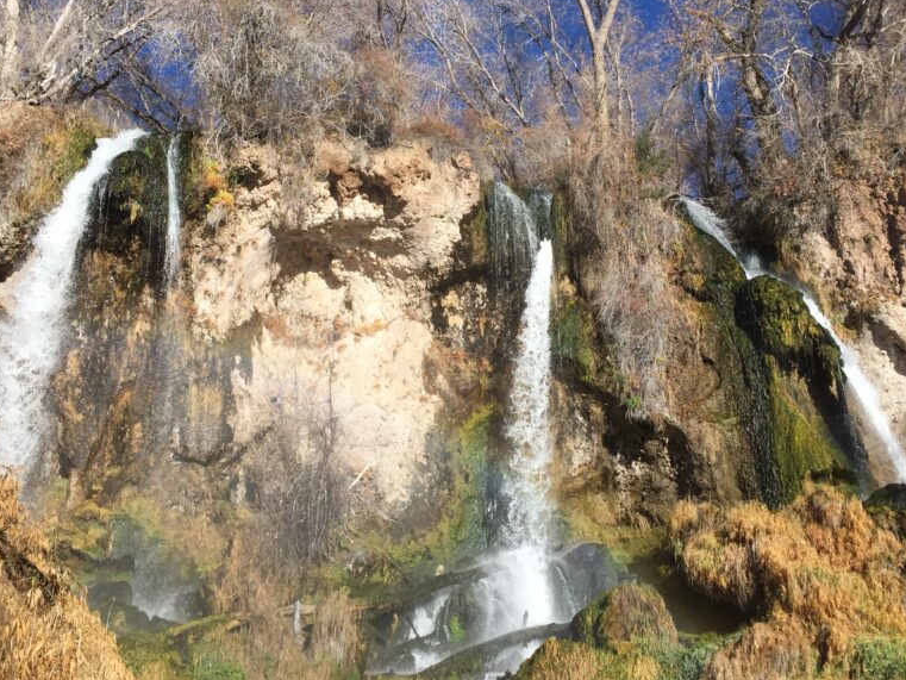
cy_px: 262
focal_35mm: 39
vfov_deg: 36.6
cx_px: 469
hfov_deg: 47.8
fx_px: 1021
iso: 32
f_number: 2.2
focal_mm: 4.15
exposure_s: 1/1980
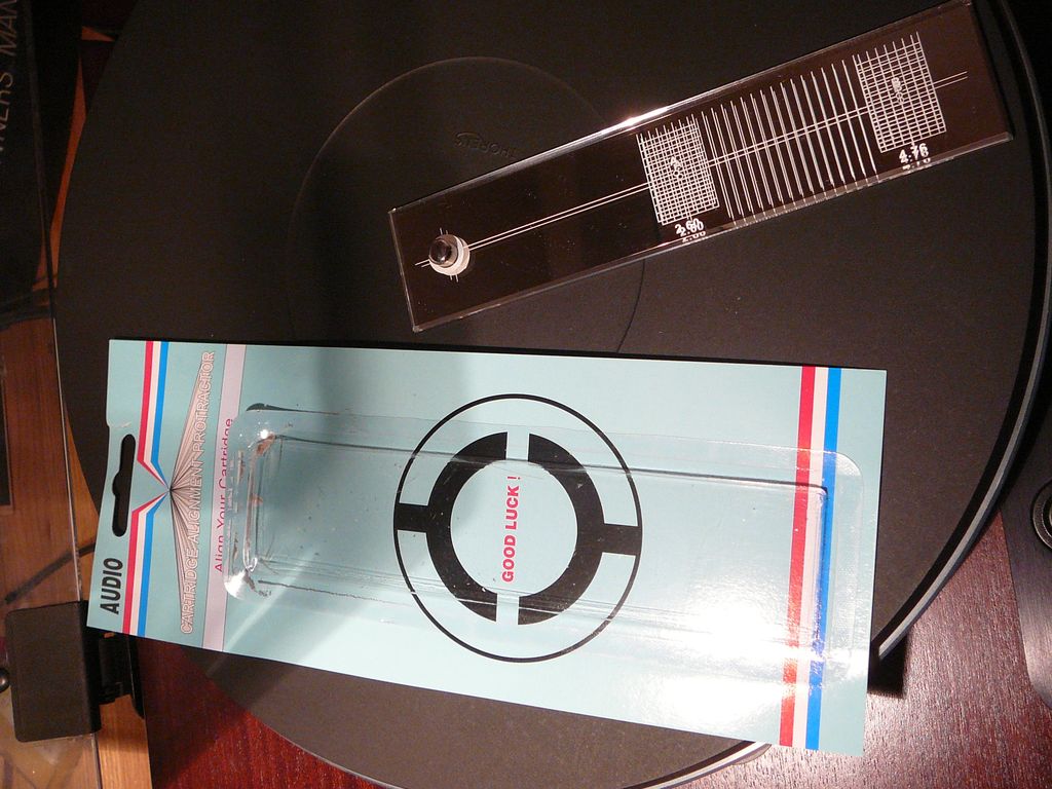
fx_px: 1064
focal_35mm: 35
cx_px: 526
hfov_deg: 52.6
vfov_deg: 40.7
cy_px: 394
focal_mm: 5.2
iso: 200
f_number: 2.8
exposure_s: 1/30
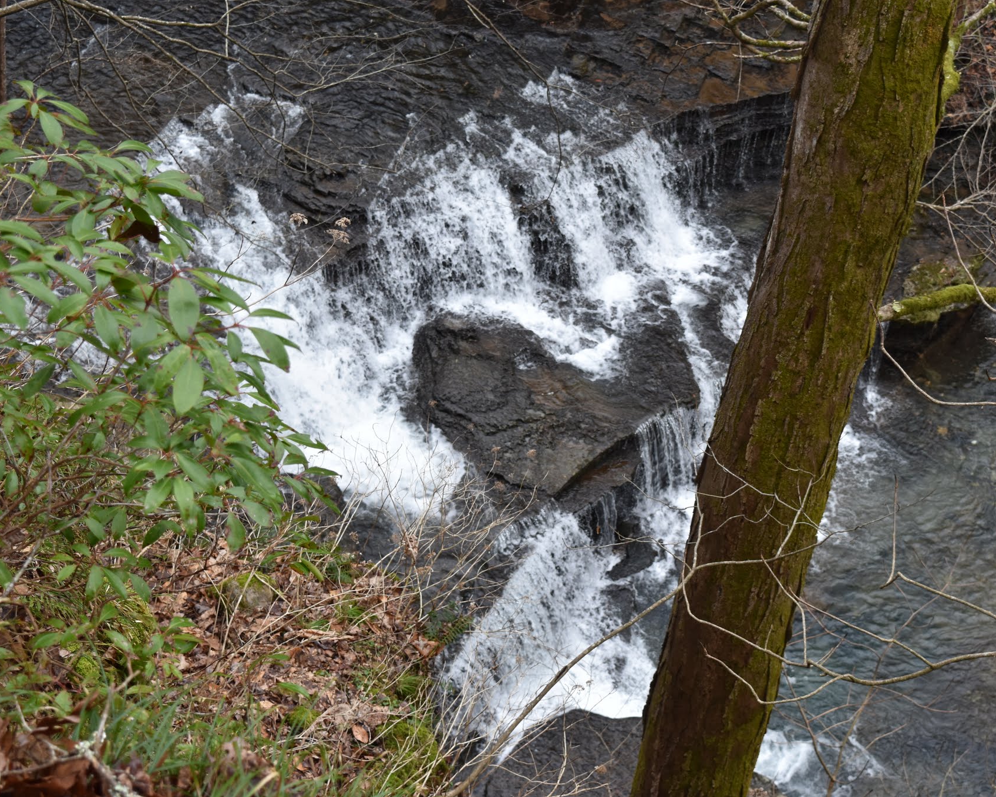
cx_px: 594
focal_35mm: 68
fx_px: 2005
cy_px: 401
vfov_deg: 22.5
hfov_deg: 27.8
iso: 400
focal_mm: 40
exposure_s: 1/160
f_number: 6.3
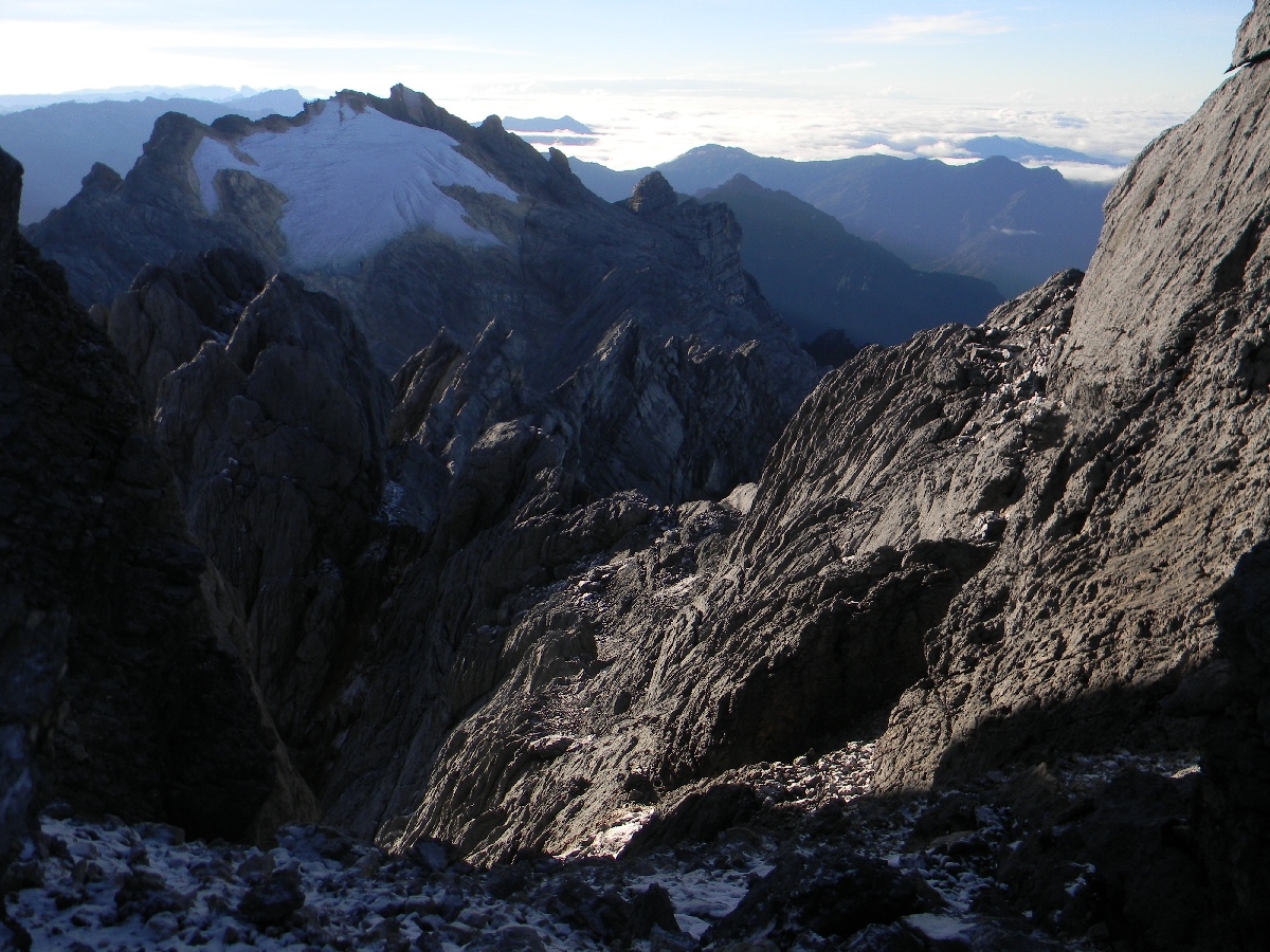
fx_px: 1321
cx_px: 635
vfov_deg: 39.7
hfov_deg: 51.4
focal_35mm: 36
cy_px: 476
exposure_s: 1/550
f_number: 3.7
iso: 80
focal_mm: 6.4
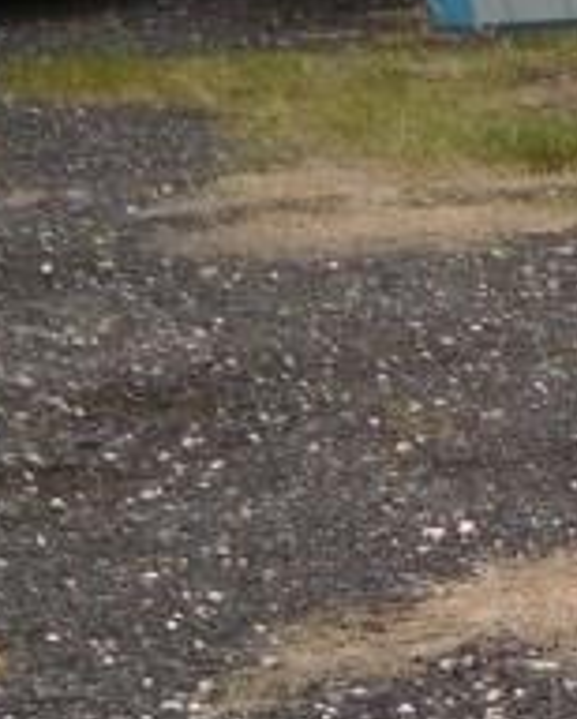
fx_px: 2771
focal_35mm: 130
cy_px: 1397
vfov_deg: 13.0
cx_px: 1746
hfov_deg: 9.3
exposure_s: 1/400
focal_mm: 4.5
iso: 125
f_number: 3.4
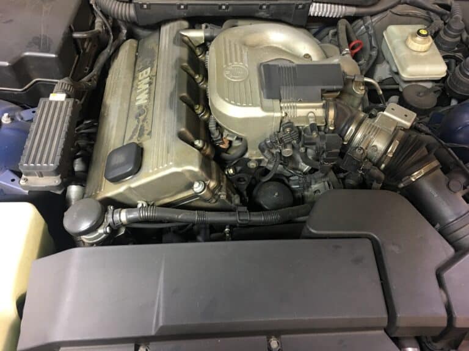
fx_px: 393
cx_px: 234
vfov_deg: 48.2
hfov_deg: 61.7
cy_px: 176
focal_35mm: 29
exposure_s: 1/8
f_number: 2.2
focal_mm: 4.15
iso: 80
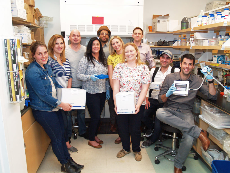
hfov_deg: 56.8
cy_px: 86
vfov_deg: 44.2
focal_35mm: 32
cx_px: 115
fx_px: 213
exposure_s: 1/30
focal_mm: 16
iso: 400
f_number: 3.6
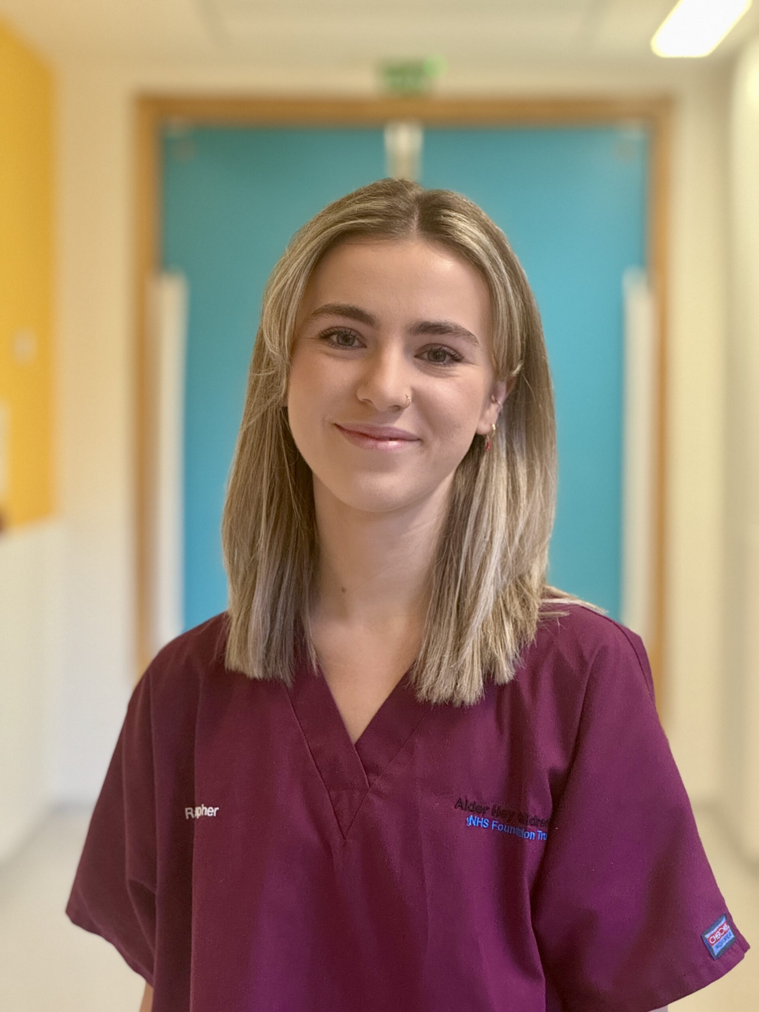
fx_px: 2251
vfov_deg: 25.3
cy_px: 506
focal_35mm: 77
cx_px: 380
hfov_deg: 19.1
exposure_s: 1/50
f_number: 2.8
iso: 250
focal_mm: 9
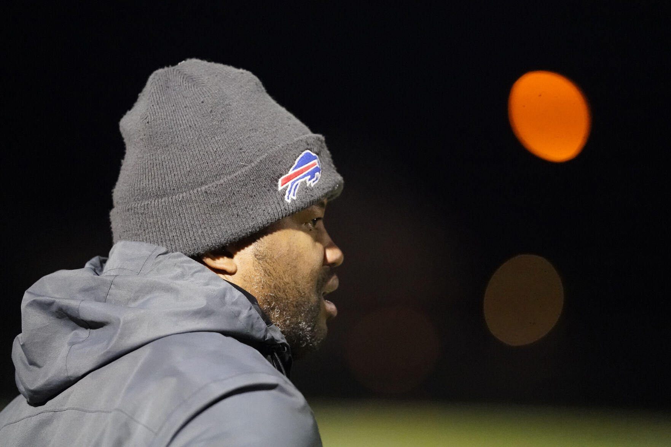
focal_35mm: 300
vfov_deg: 4.6
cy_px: 224
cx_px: 336
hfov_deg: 6.9
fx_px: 5591
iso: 20000
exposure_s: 1/1000
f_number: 2.8
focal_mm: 300
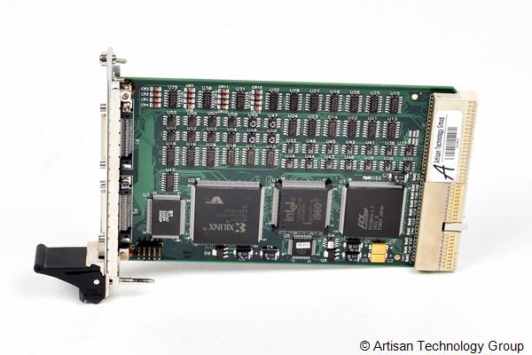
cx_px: 266
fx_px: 687
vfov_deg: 28.9
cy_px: 178
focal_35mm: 46
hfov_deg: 42.3
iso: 200
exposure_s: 1/200
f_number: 11
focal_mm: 31
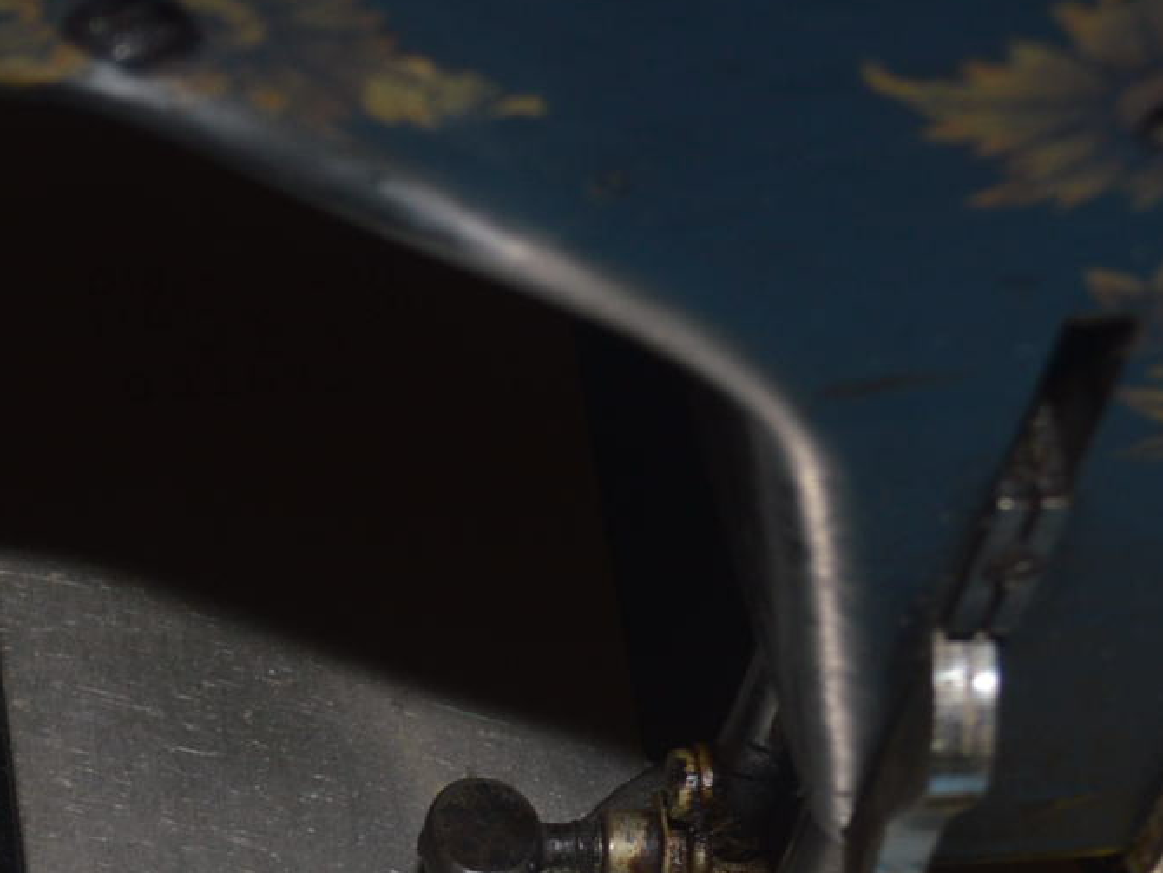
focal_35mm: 207
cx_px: -953
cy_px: 1211
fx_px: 6957
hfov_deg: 9.1
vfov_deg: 7.1
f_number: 8
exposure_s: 1/60
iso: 100
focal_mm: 32
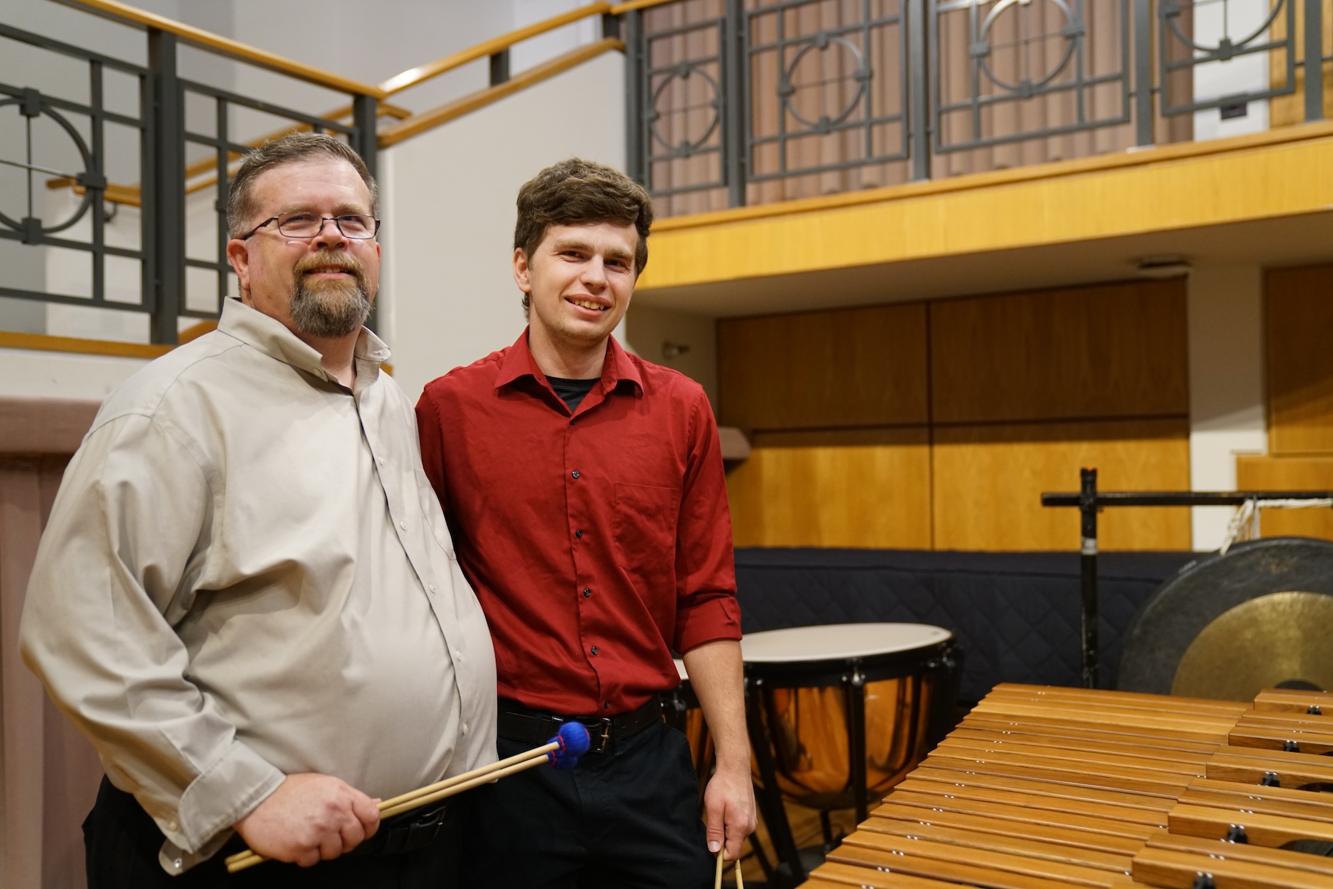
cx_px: 666
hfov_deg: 55.8
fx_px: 1259
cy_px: 444
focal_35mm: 34
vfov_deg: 38.9
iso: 2500
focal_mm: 34
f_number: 2.8
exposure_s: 1/160
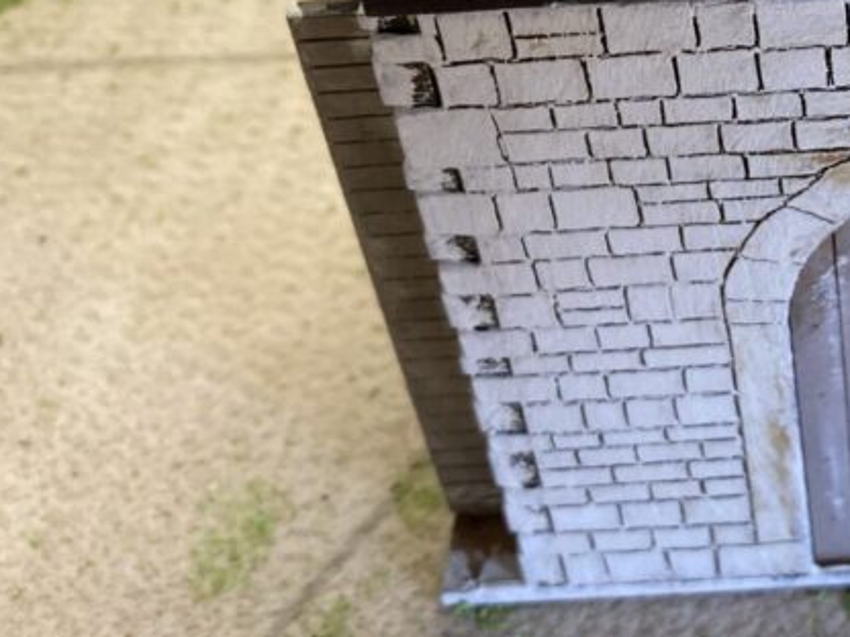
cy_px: 14
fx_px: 1694
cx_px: 940
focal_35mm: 69
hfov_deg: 26.0
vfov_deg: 20.7
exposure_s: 1/50
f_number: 1.8
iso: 80
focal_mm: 3.99
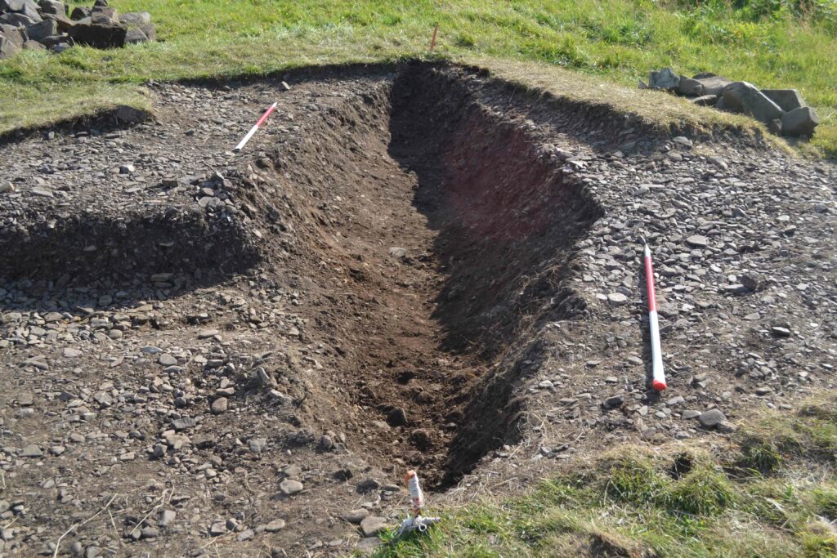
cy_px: 279
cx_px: 418
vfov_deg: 34.2
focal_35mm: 39
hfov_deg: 49.5
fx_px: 907
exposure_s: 1/160
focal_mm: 26
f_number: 6.3
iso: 100
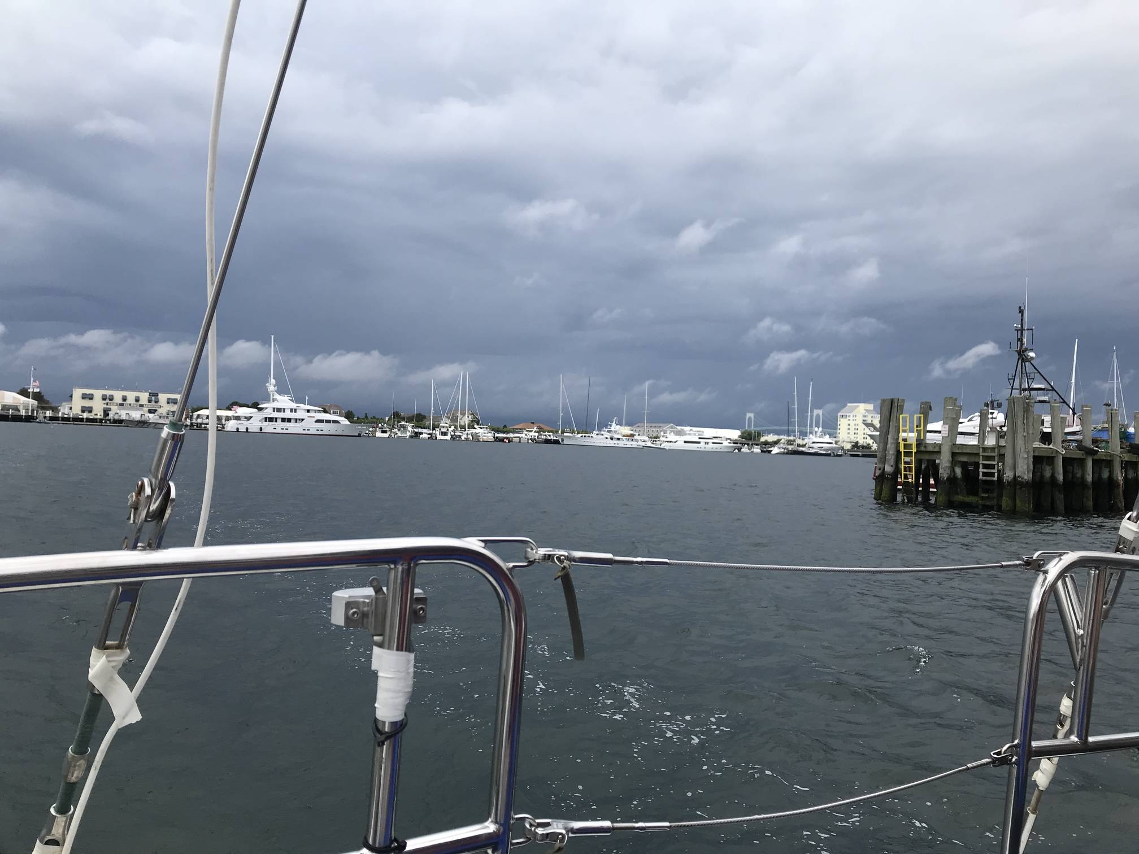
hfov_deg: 63.4
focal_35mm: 28
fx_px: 921
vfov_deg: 49.7
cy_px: 427
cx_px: 570
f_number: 1.8
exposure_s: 1/2179
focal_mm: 3.99
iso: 20
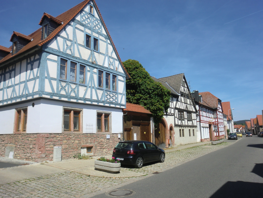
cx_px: 132
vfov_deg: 53.1
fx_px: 198
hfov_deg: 67.3
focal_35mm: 26
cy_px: 99
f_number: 7.8
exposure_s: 1/200
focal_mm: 4.65
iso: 64
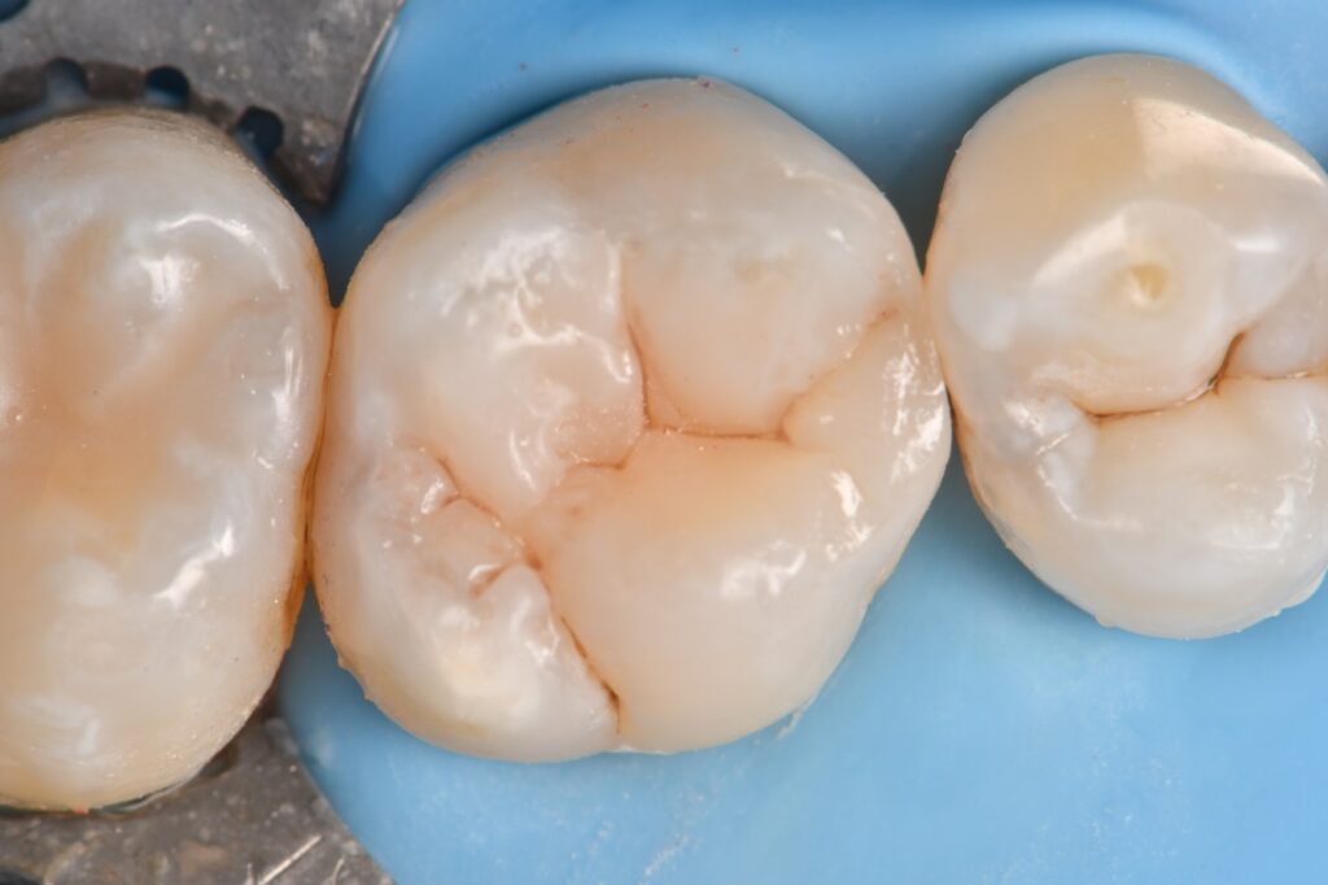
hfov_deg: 13.1
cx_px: 664
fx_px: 5789
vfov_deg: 8.7
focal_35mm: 157
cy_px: 442
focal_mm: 105
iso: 200
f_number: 32
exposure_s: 1/200
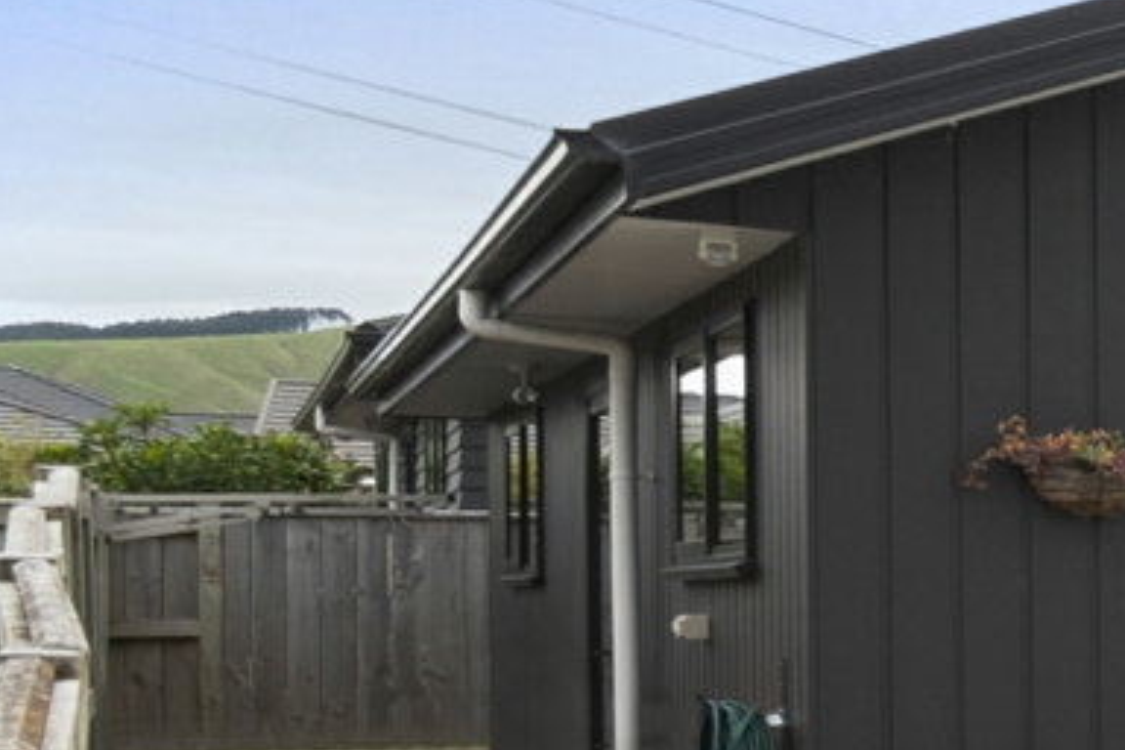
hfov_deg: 14.8
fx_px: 2344
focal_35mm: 75
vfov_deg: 18.0
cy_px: 639
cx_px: 2751
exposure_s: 1/100
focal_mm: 10
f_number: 8
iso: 250
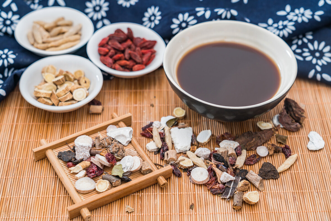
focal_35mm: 72
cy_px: 110
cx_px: 166
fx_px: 662
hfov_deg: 28.1
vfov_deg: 18.9
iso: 200
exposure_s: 1/160
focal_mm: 72
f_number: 5.6
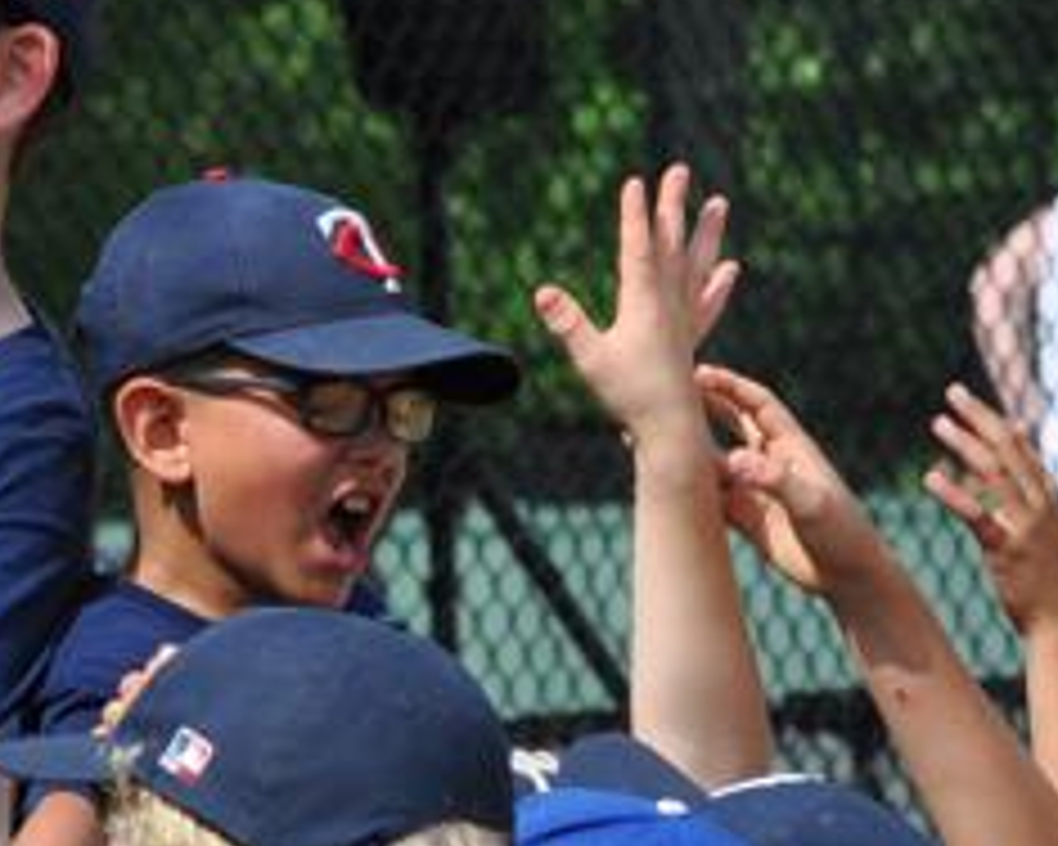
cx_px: 81
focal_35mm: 428
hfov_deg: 4.5
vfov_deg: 3.6
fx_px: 13402
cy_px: 922
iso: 400
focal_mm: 70
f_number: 7.1
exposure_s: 1/1600
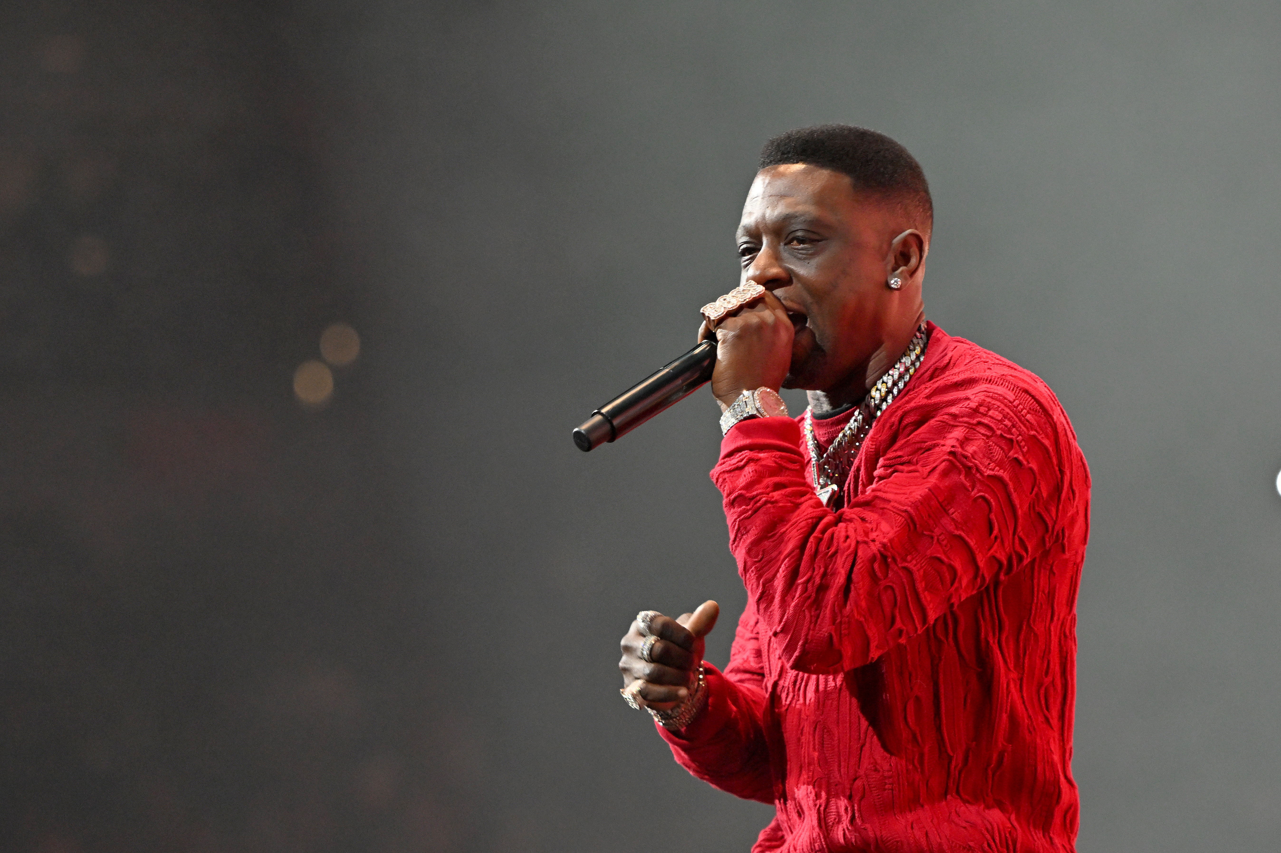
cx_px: 640
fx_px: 7470
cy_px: 426
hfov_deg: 9.8
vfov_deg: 6.5
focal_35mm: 210
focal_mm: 140
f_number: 2.8
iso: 1600
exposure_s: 1/320
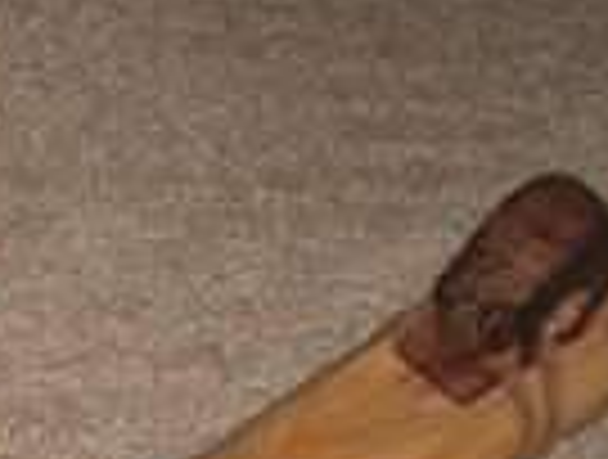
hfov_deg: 10.1
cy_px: 1132
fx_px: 3188
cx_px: -576
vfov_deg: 7.6
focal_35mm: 181
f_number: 4.3
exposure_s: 1/60
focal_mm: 5.8
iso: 80
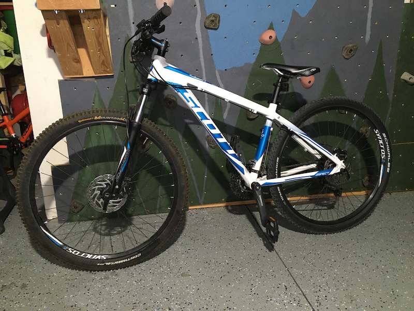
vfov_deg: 48.2
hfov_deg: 61.7
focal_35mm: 29
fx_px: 347
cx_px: 207
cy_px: 156
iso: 200
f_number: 2.2
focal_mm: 4.15
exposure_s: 1/24
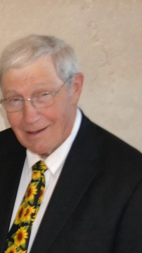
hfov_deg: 7.8
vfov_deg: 14.8
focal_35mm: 143
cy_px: 245
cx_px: -221
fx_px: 957
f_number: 4
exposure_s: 1/60
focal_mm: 26
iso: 3200
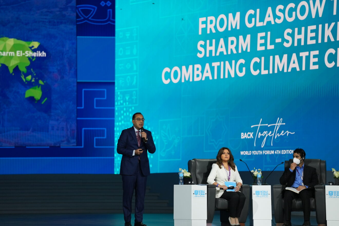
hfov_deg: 10.3
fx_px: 1885
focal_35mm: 200
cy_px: 113
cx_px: 170
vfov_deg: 6.9
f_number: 2.8
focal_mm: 200
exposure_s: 1/100
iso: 500
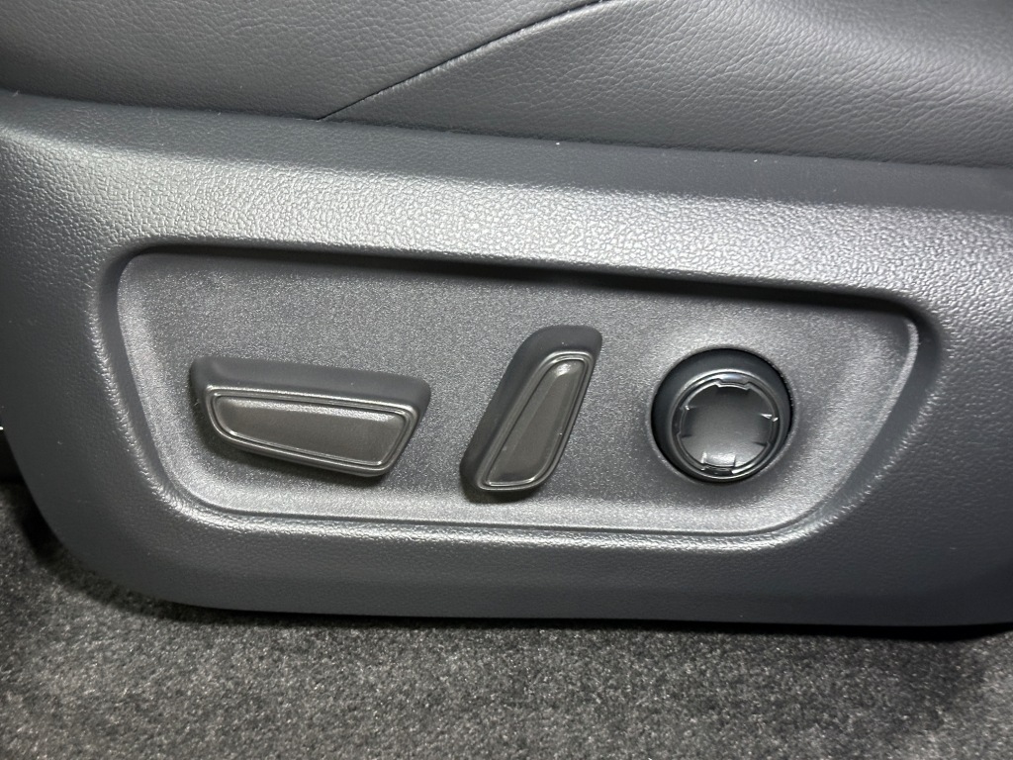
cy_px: 380
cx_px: 506
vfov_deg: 30.3
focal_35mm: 48
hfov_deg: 39.7
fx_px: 1405
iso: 500
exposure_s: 1/30
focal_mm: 6.86
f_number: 1.78
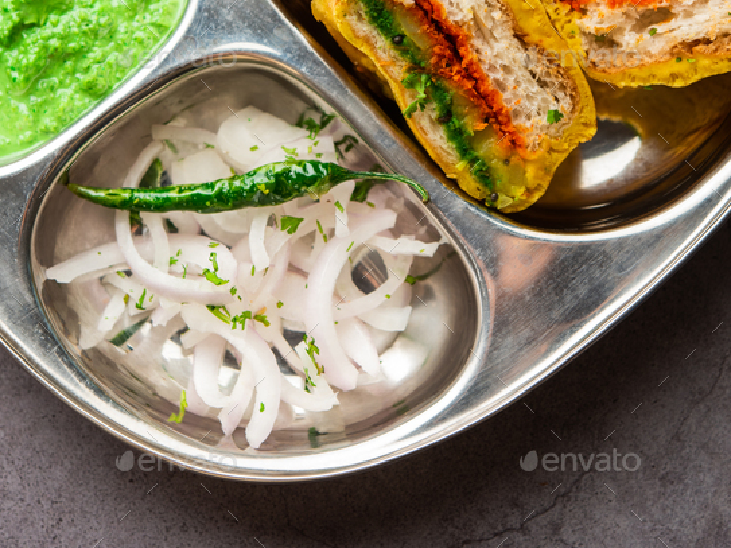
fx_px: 1985
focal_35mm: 94
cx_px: 374
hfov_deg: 20.9
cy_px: 47
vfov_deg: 15.5
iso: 100
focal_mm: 60
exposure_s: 1/125
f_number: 5.6
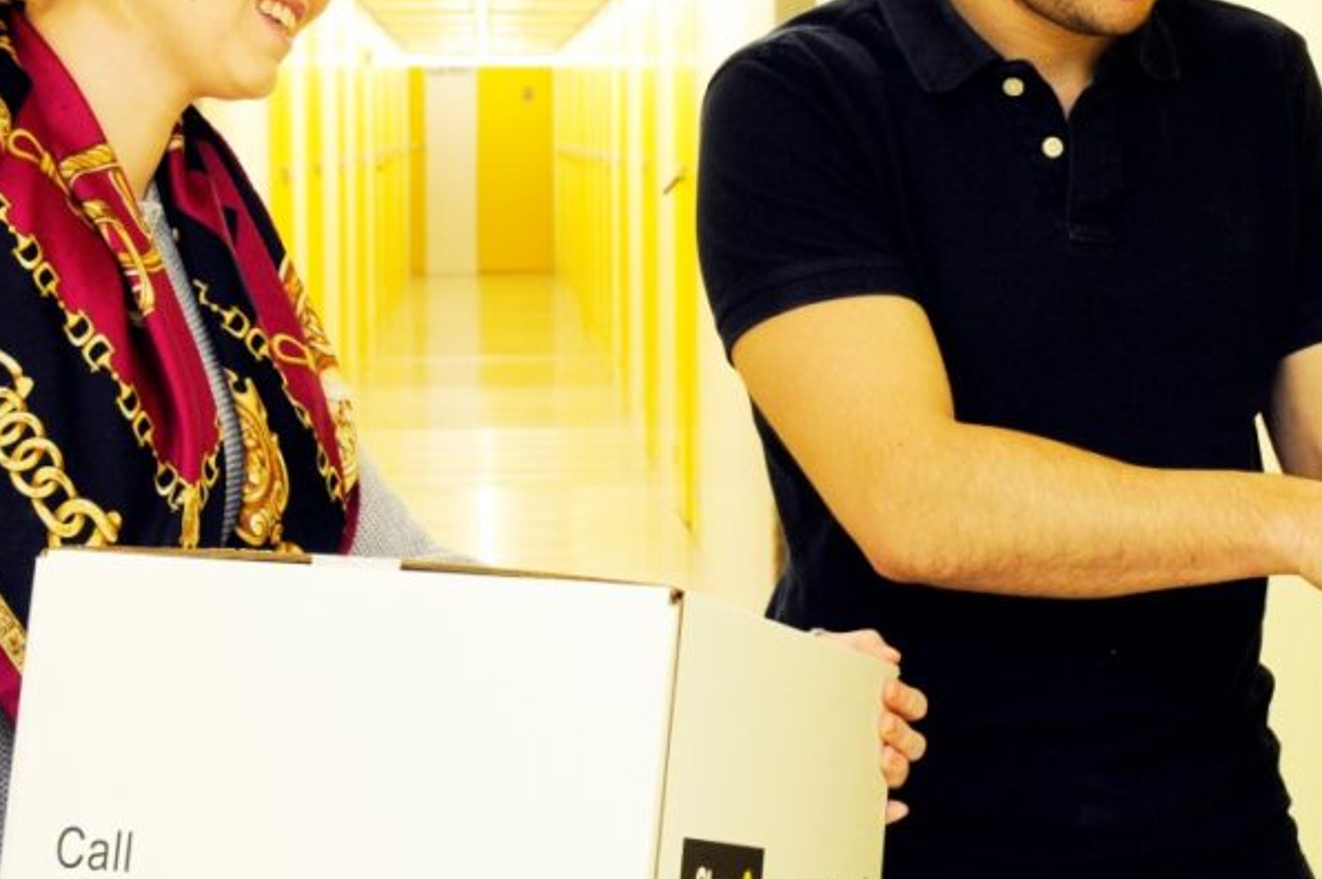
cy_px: 289
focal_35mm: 102
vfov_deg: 13.3
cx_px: 1025
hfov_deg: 19.8
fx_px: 3748
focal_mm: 29
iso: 640
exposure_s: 1/60
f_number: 6.3
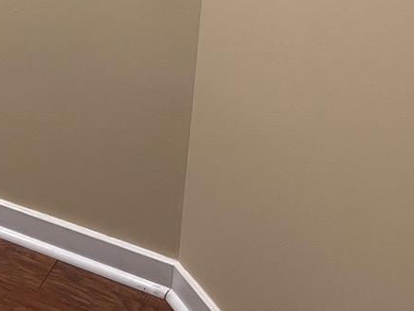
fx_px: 1017
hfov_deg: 21.6
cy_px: -133
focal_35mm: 85
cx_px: -66
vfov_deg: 16.1
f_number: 1.6
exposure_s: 1/60
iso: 250
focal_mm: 4.2
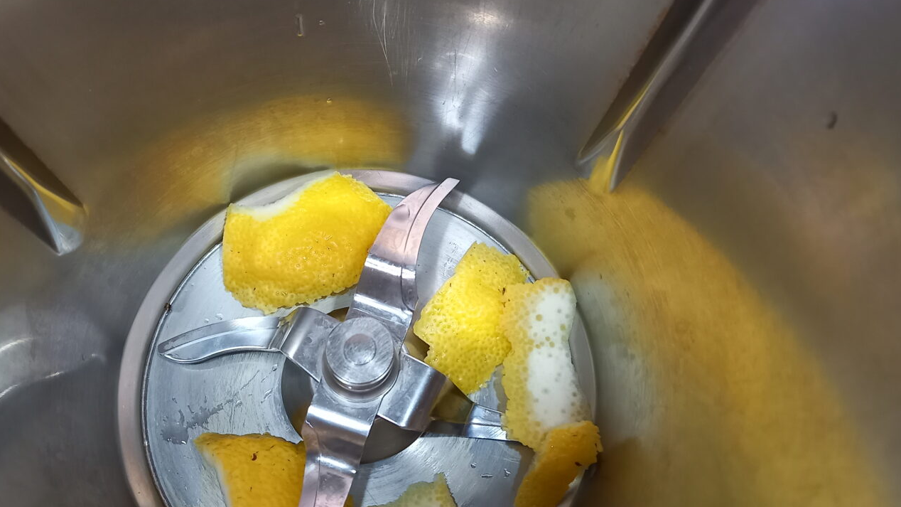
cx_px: 429
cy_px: 280
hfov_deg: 59.5
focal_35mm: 33
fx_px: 788
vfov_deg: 35.6
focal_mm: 4.6
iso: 400
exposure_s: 1/33.3
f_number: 2
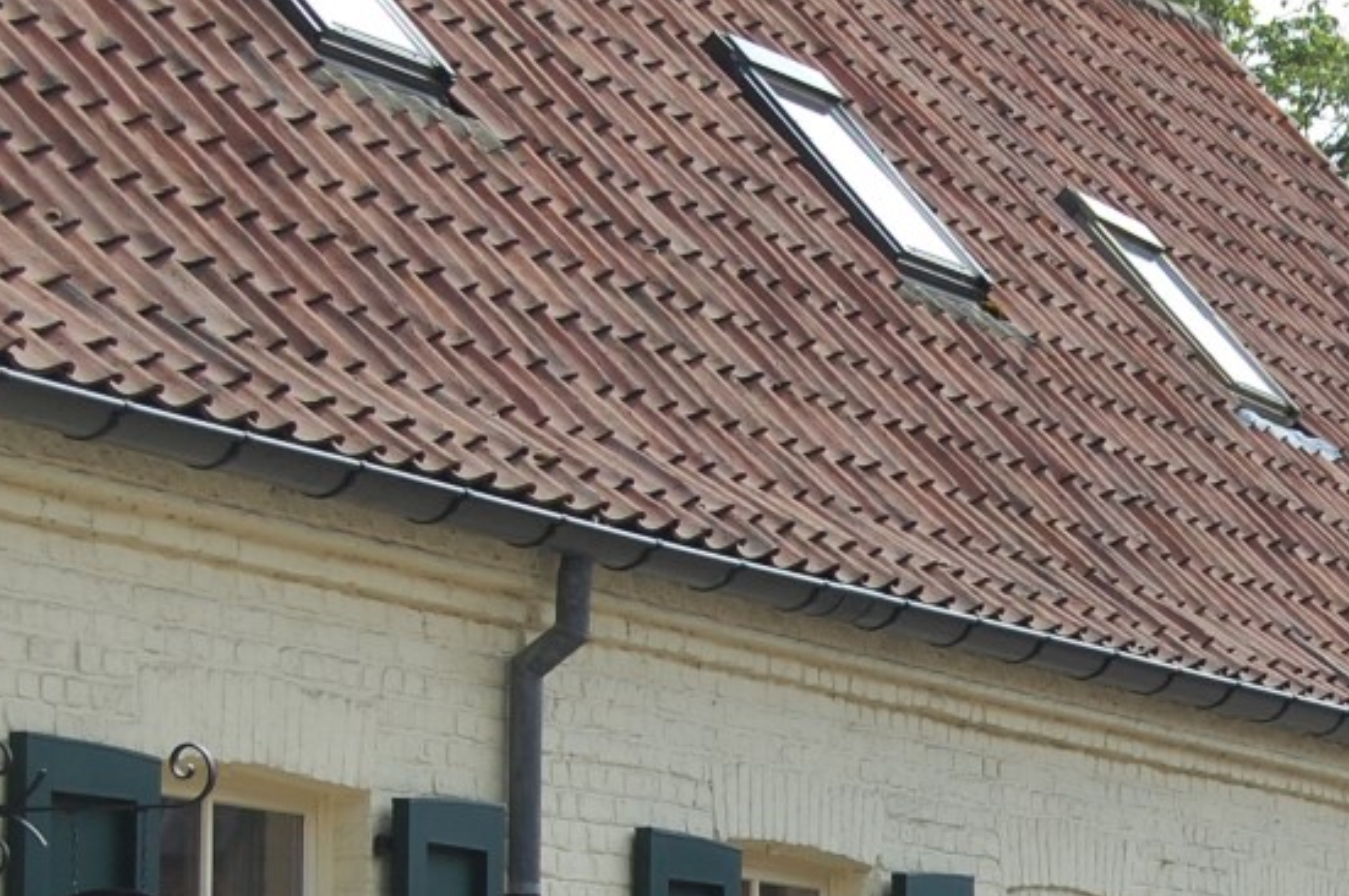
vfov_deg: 8.1
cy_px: 911
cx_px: 1329
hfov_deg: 12.1
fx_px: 6288
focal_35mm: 168
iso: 200
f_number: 6.3
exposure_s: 1/500
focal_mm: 38
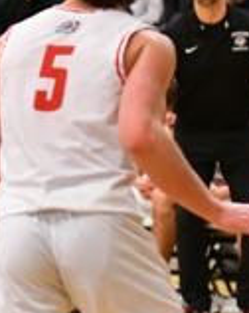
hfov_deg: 3.5
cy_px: -63
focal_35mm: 439
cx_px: -237
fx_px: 4052
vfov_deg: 4.4
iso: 5600
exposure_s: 1/500
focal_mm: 82
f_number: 2.8
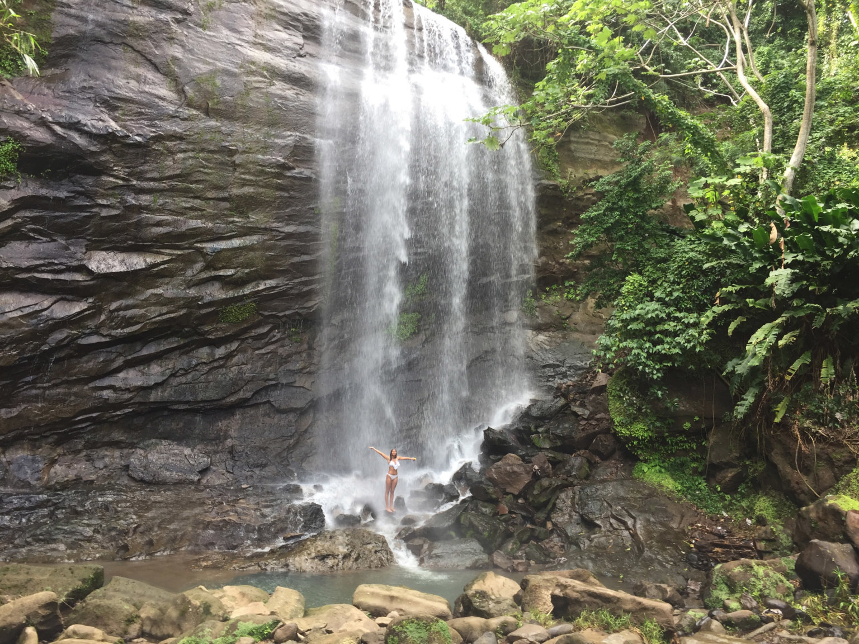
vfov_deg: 48.2
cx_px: 430
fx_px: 720
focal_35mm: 29
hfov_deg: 61.7
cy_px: 322
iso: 32
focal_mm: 4.15
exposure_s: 1/105
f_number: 2.2
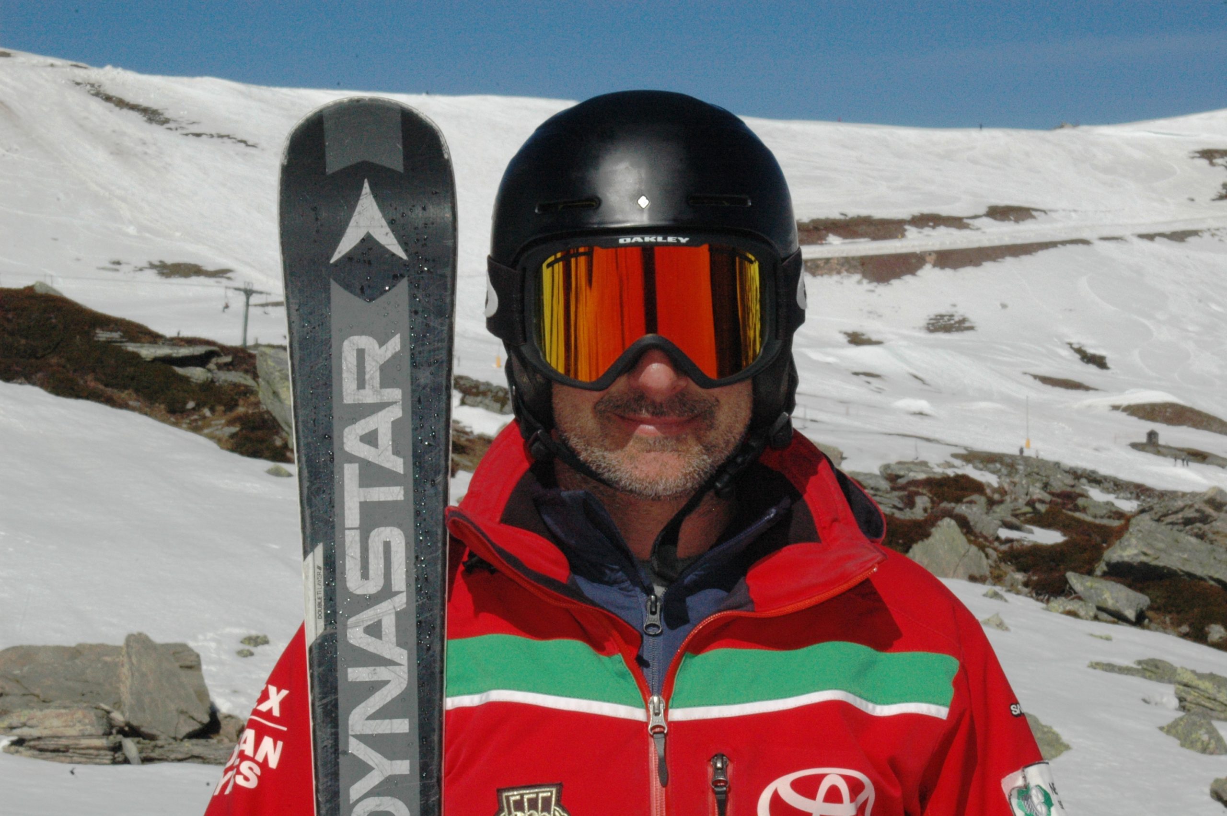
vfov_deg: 11.4
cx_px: 614
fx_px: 4086
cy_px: 408
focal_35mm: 120
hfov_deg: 17.1
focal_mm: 80
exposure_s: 1/500
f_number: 27
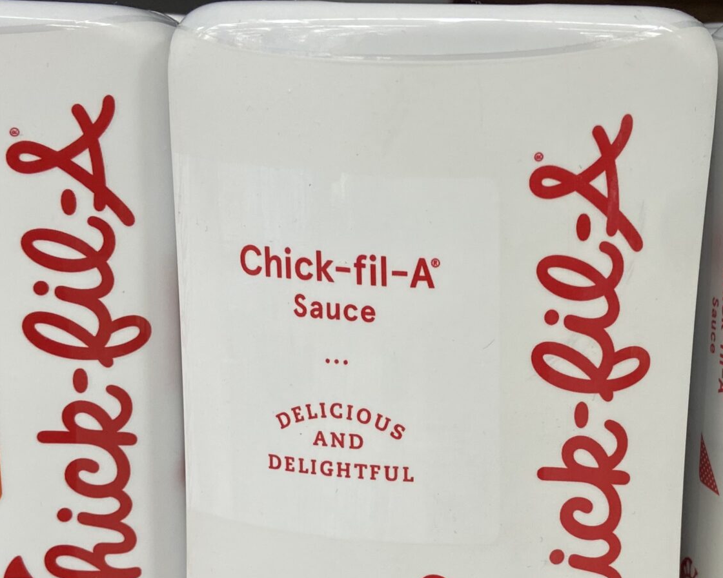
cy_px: 399
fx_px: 1241
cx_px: 443
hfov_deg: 32.4
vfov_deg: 26.0
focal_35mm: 58
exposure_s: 1/121
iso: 100
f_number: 1.8
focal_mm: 4.25
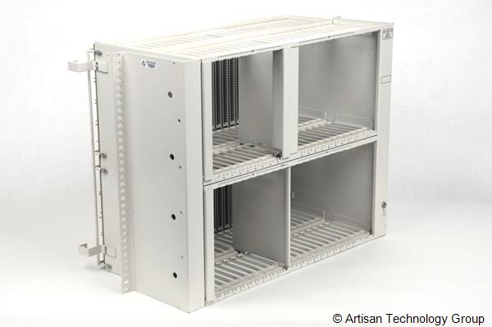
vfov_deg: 18.9
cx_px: 246
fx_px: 983
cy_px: 164
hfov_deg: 28.1
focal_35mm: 72
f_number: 13
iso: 200
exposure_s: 1/200
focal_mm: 48
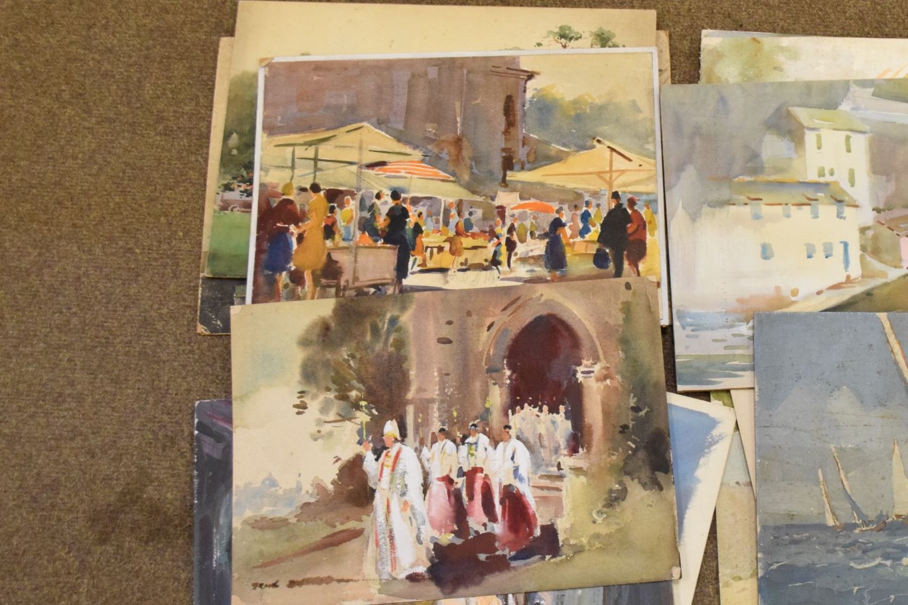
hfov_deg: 34.5
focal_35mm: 57
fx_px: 1438
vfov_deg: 23.8
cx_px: 658
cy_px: 335
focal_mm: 26
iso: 3200
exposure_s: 1/100
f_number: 5
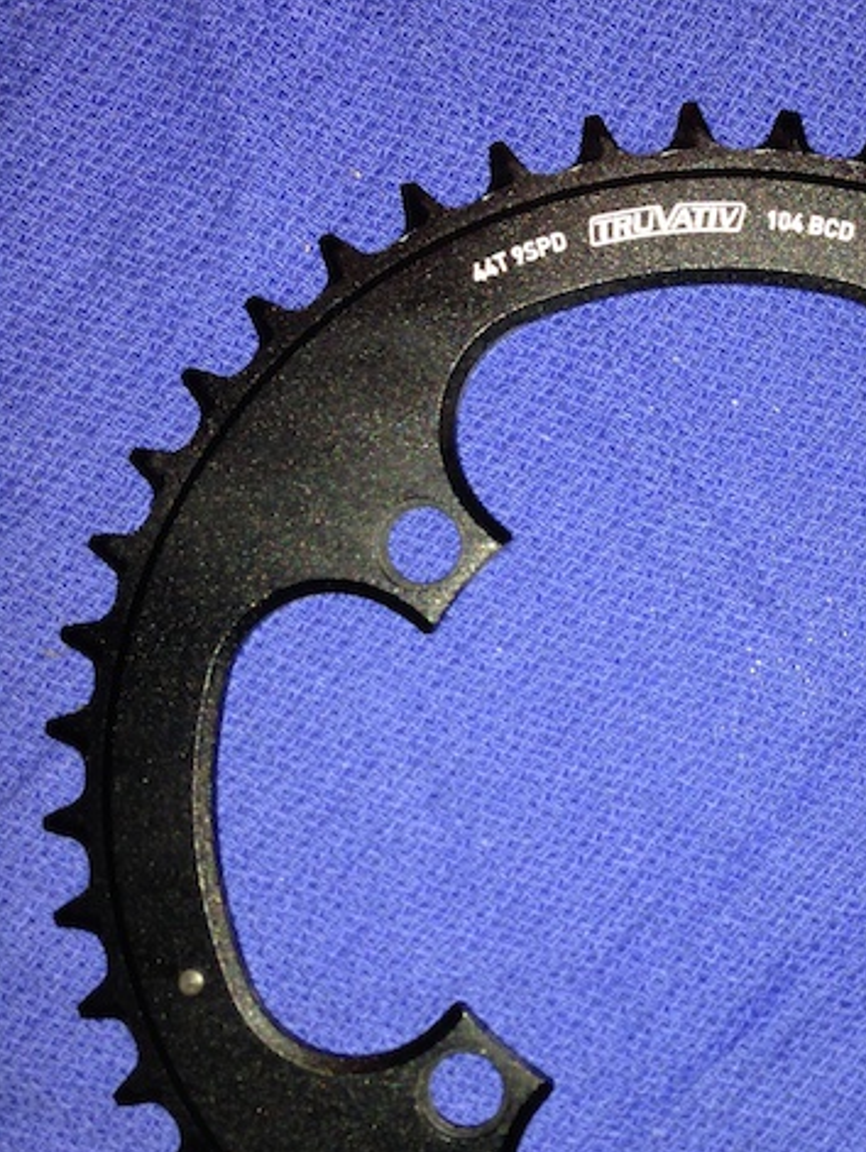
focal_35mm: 56
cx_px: 707
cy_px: 697
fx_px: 1865
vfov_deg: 34.2
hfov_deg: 25.6
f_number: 2.4
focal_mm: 4.12
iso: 50
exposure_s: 1/21
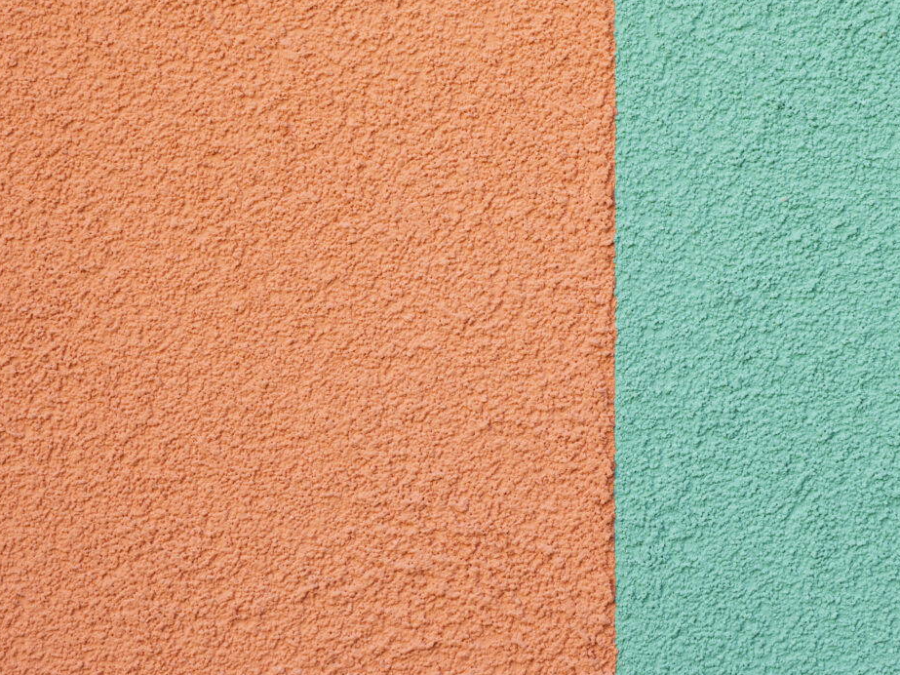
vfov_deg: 15.4
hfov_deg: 20.4
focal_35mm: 96
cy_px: 232
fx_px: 2496
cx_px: 613
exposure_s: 1/125
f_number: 4
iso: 160
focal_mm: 40
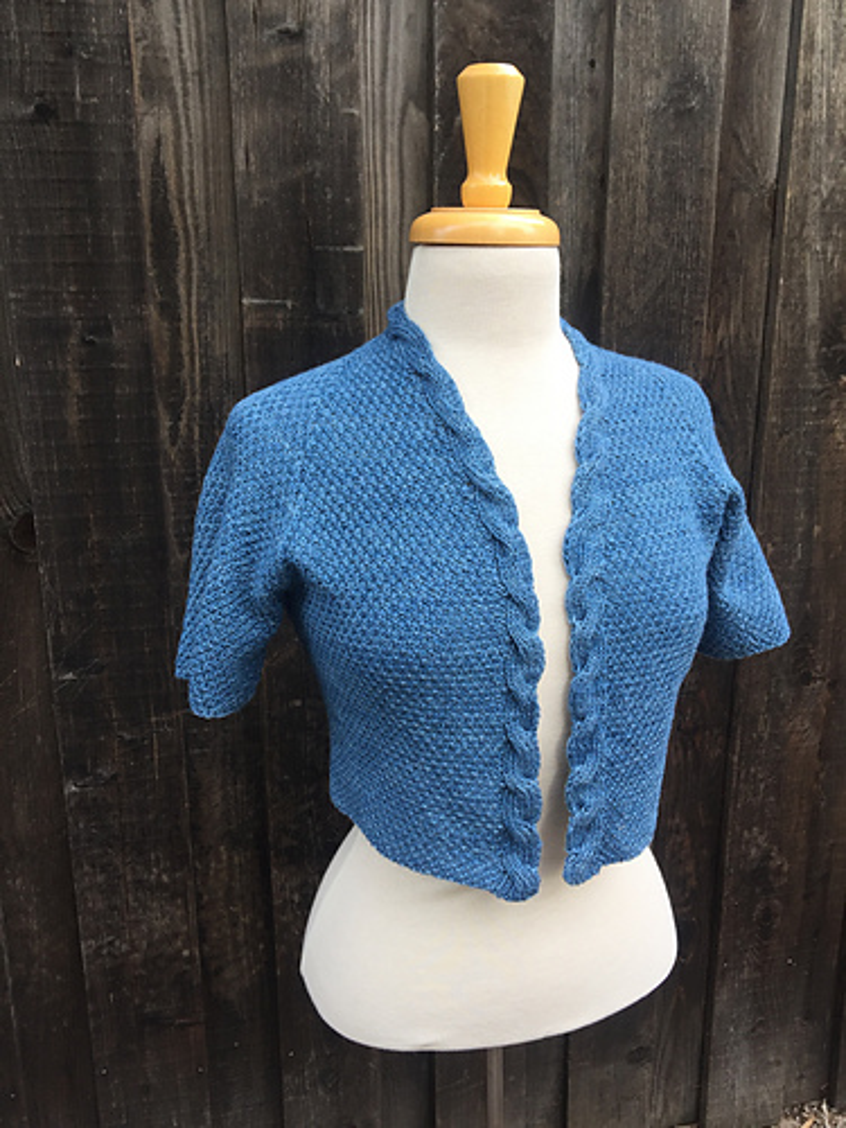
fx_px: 945
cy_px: 564
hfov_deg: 48.2
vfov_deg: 61.7
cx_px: 423
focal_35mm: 29
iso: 32
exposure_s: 1/120
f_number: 2.2
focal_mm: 4.15
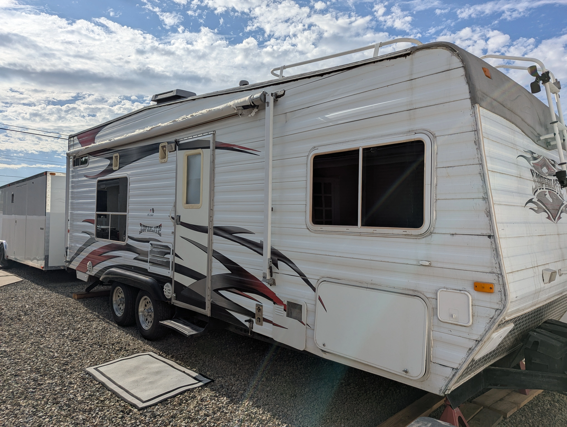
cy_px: 214
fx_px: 394
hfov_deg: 71.5
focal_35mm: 24
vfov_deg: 56.9
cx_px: 284
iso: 39
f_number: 1.85
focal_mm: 6.81
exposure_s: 1/6289
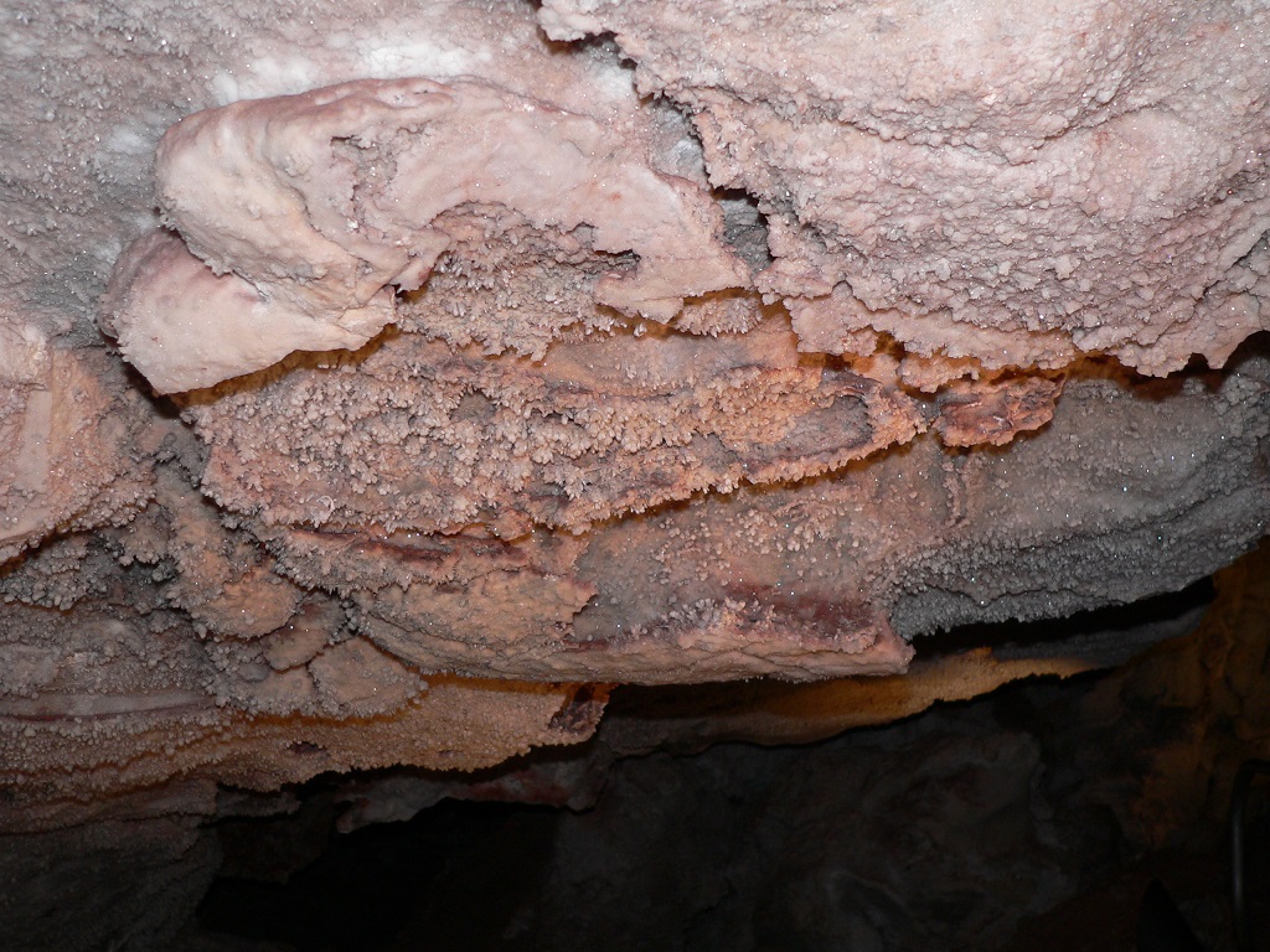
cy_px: 476
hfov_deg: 40.4
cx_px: 635
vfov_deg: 30.9
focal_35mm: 47
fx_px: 1724
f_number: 2.8
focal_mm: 7.8
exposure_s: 1/60
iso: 100
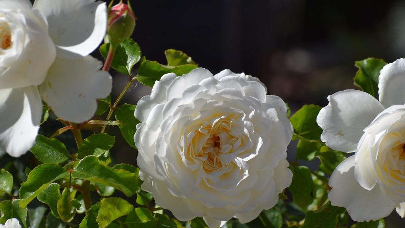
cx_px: 202
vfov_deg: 6.4
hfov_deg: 11.4
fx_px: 2029
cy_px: 130
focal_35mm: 189
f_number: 8
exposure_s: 1/500
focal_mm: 120
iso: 100
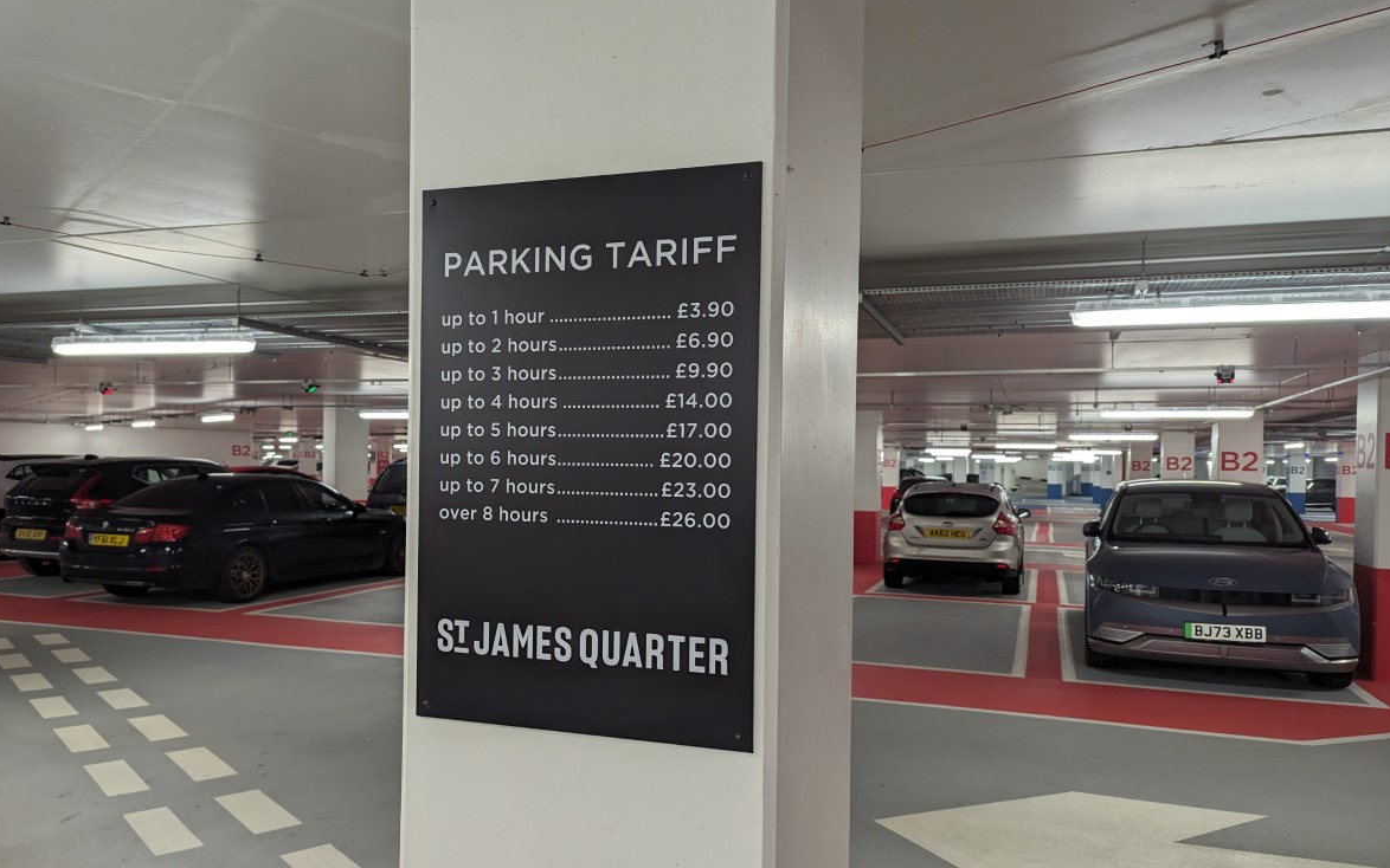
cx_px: 686
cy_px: 464
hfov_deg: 70.4
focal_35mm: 26
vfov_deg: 47.6
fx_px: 985
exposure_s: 1/120
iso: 238
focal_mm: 6.81
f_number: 1.85
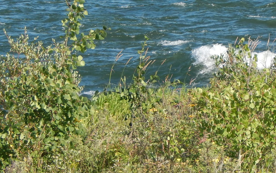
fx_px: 2520
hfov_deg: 6.3
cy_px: 55
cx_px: 242
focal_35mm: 335
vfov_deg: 3.9
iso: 125
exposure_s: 1/400
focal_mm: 25.3
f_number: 4.9
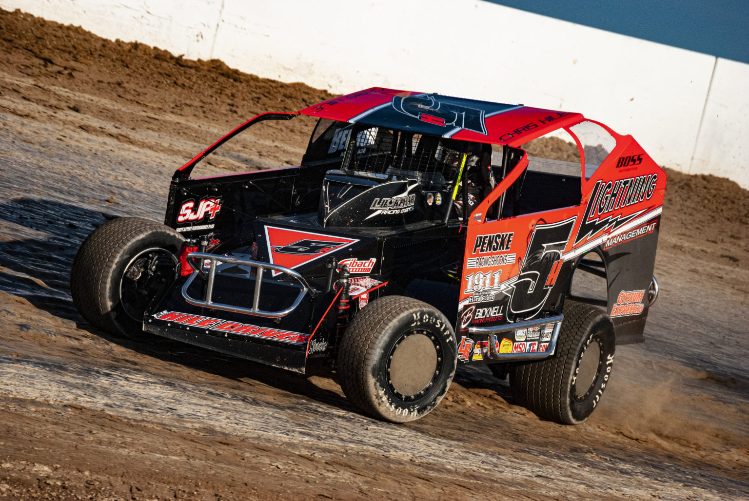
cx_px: 374
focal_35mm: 218
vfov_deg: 6.3
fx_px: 4530
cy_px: 250
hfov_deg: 9.5
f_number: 8
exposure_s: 1/2500
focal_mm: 145
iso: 800
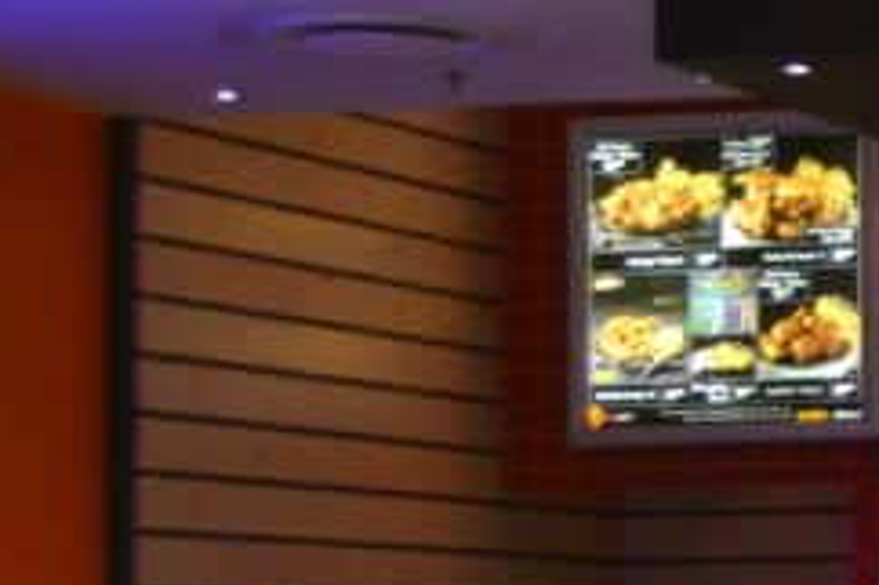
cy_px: 423
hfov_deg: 11.1
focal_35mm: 165
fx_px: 4026
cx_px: 1845
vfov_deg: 8.3
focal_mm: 26
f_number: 4.2
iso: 1100
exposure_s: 1/60
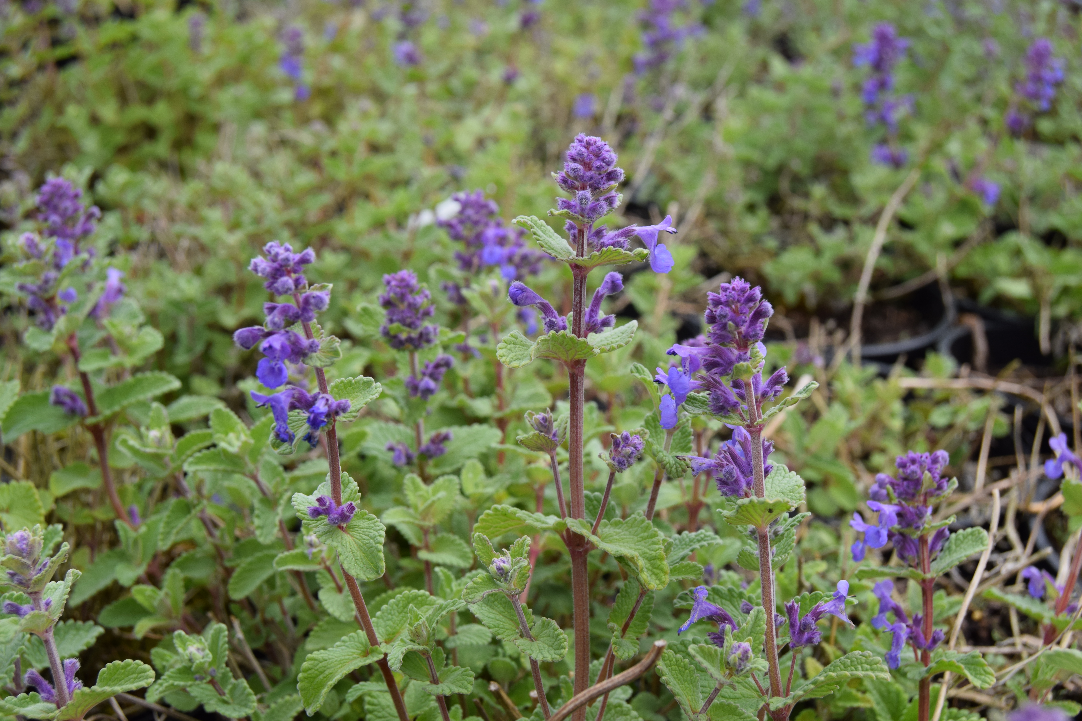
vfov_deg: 29.9
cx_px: 541
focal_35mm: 45
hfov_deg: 43.6
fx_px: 1352
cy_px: 360
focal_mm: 30
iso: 360
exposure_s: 1/250
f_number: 8
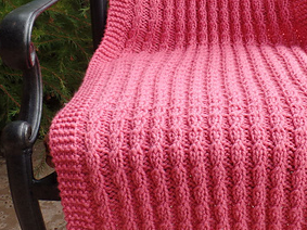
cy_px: 77
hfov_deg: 36.6
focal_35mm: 52
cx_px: 194
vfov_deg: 27.8
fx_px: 461
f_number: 3.5
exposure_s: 1/250
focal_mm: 4.1
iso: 80
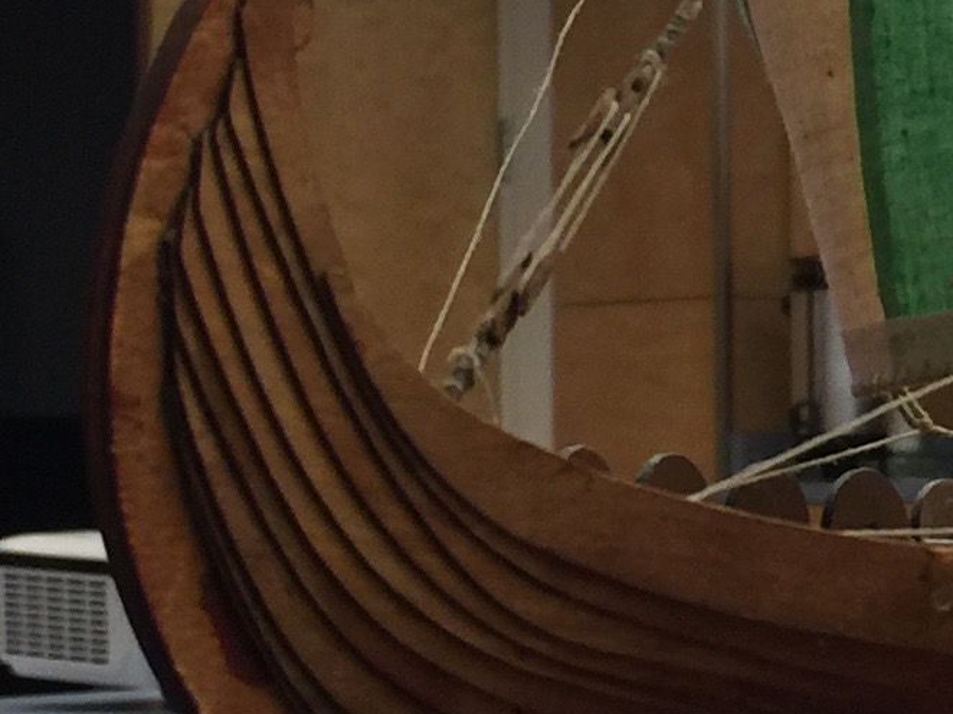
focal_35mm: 143
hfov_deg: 13.6
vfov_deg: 10.4
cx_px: 956
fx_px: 3935
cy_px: 350
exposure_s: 1/15
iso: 32
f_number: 2.2
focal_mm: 4.15
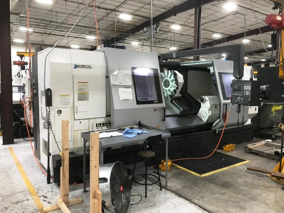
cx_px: 142
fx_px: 230
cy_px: 106
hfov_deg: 63.4
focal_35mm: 28
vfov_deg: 49.7
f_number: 1.8
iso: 32
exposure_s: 1/30
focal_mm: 3.99
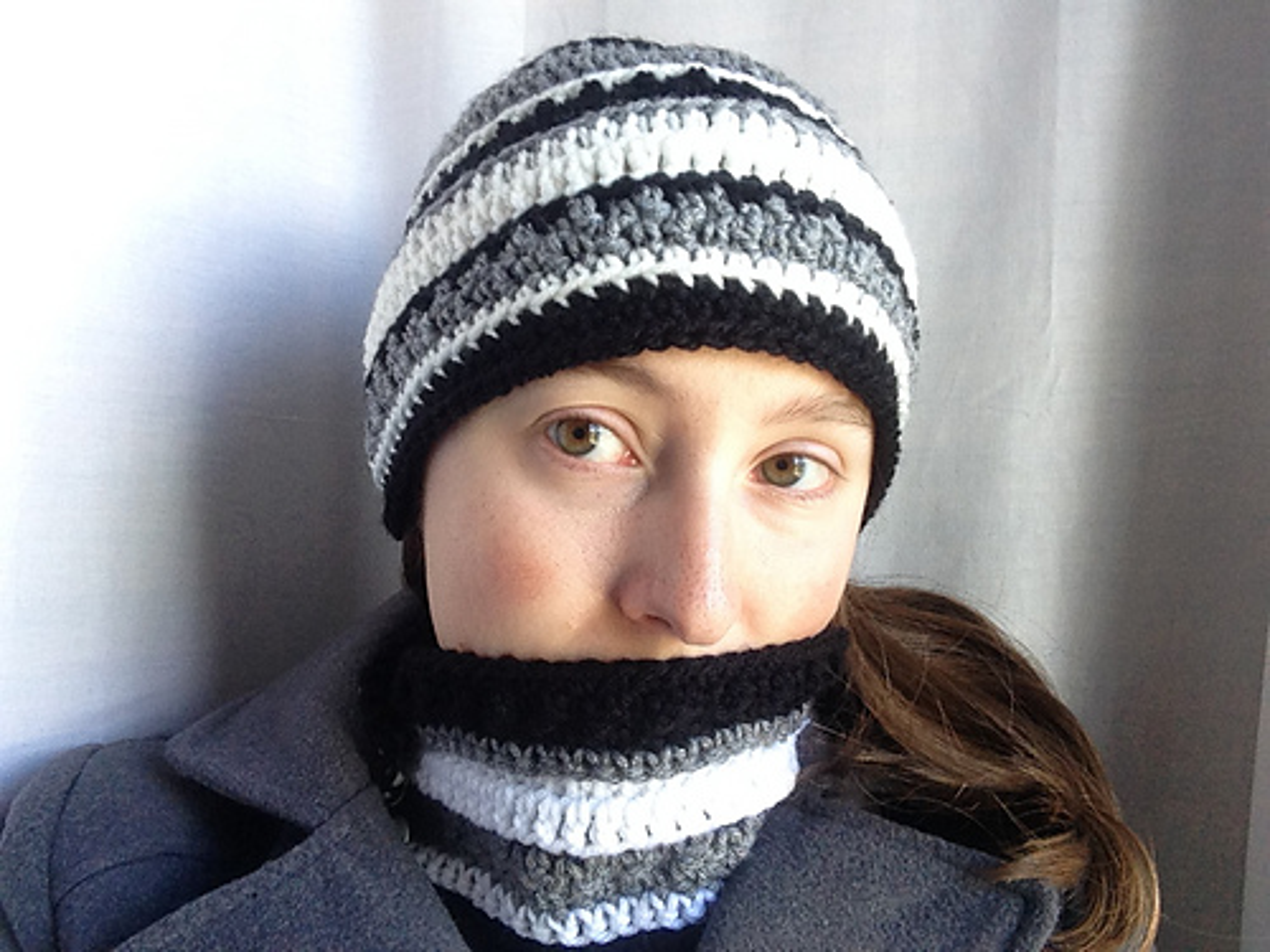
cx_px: 635
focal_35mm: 33
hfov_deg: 55.4
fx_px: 1211
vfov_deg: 42.9
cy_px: 476
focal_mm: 2.15
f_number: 2.4
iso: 80
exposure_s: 1/30
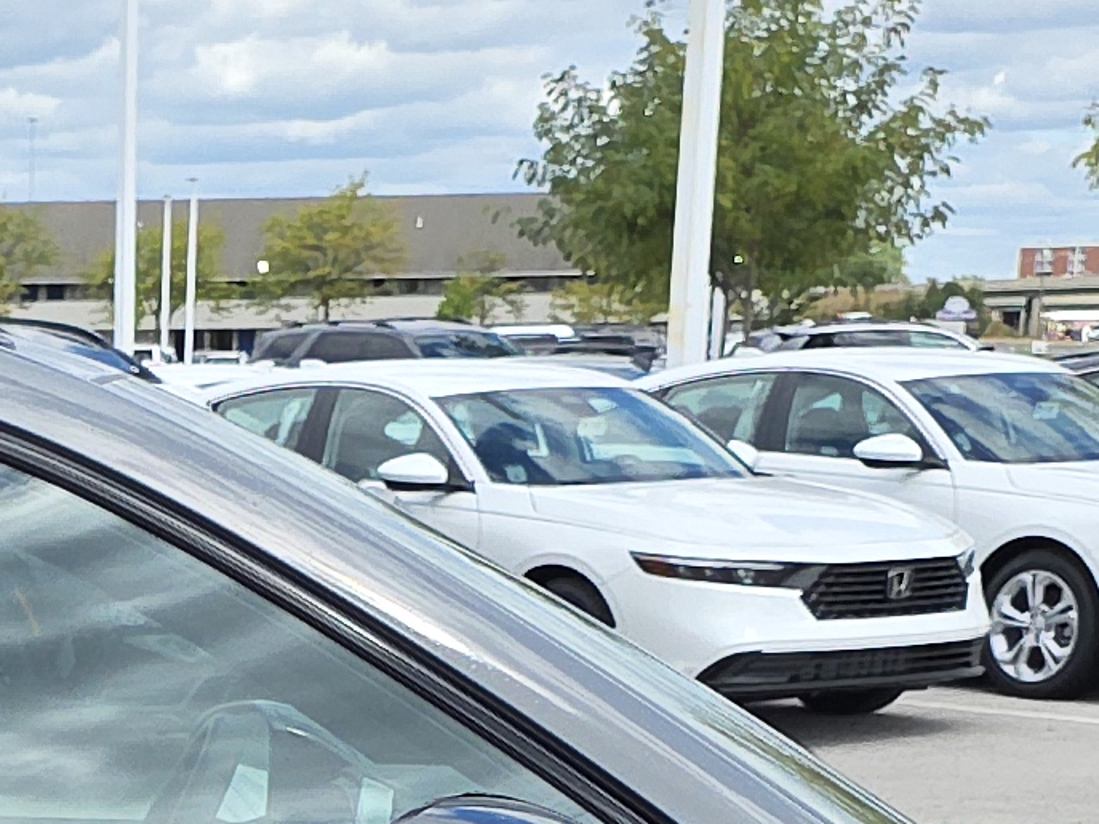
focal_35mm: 134
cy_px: 1554
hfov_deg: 14.1
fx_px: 4254
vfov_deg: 10.3
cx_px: -365
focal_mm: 6.3
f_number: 1.7
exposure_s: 1/3677
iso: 80
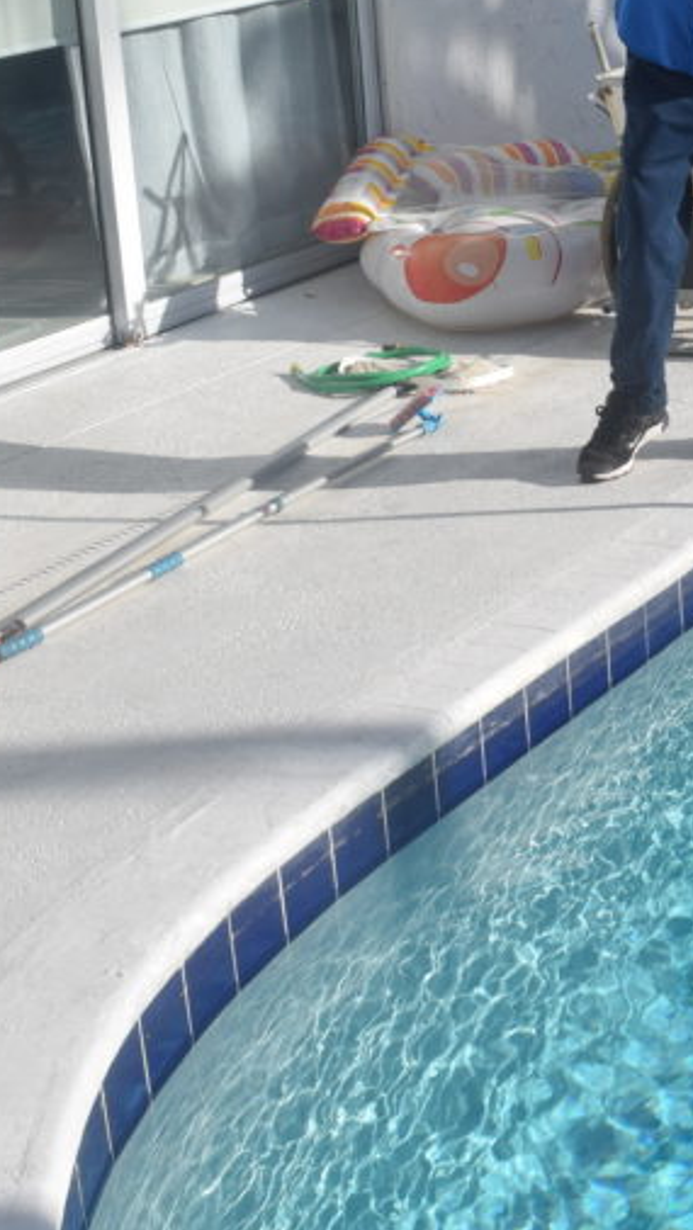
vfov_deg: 26.9
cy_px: 396
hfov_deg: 14.5
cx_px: 999
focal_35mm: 78
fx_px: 2553
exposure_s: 1/400
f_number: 10
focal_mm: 21
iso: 200
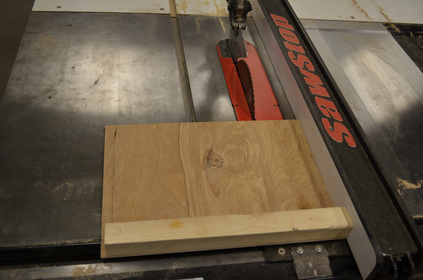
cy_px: 140
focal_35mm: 36
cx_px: 212
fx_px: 422
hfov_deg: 53.2
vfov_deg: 36.7
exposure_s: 1/80
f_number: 4.5
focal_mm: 24
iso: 400
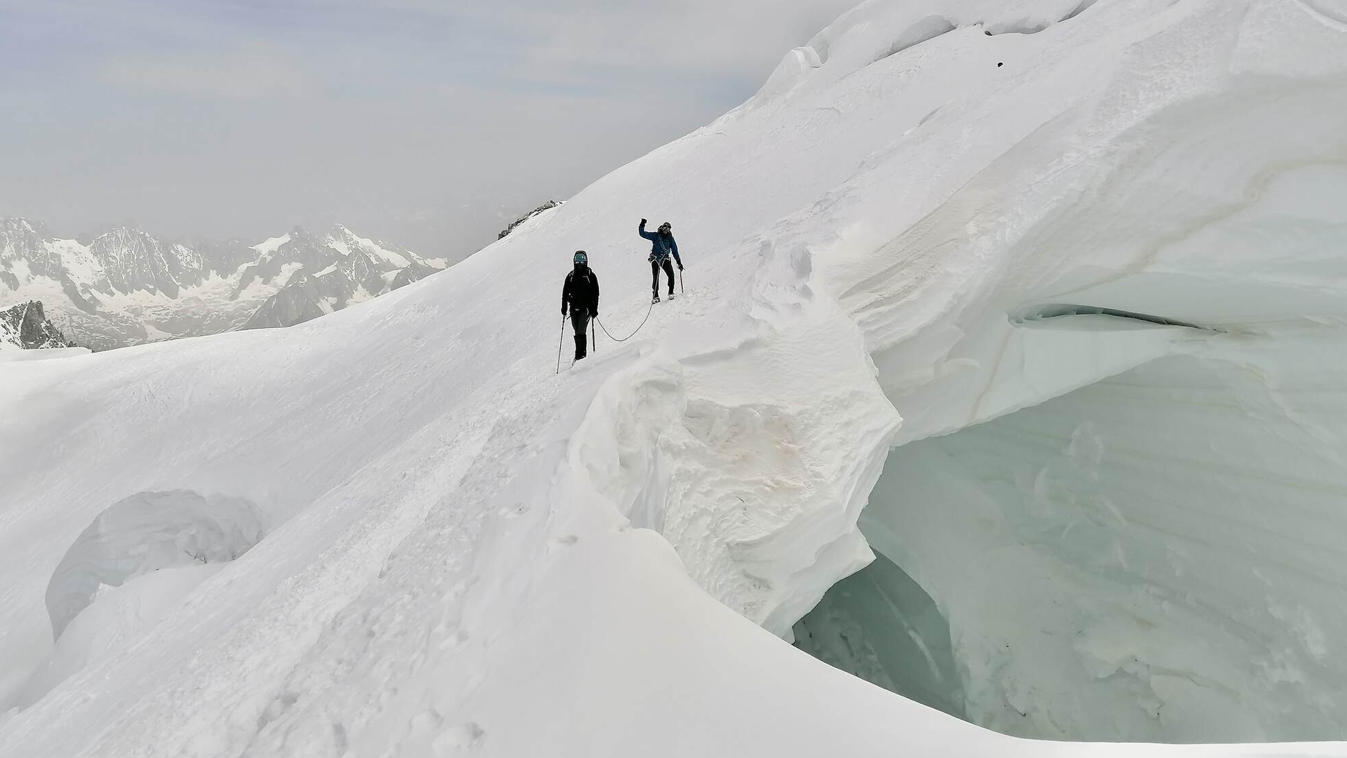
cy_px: 263
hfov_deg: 61.0
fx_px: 1143
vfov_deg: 36.4
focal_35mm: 32
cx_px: 667
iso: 50
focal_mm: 4.75
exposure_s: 1/5025
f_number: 1.8
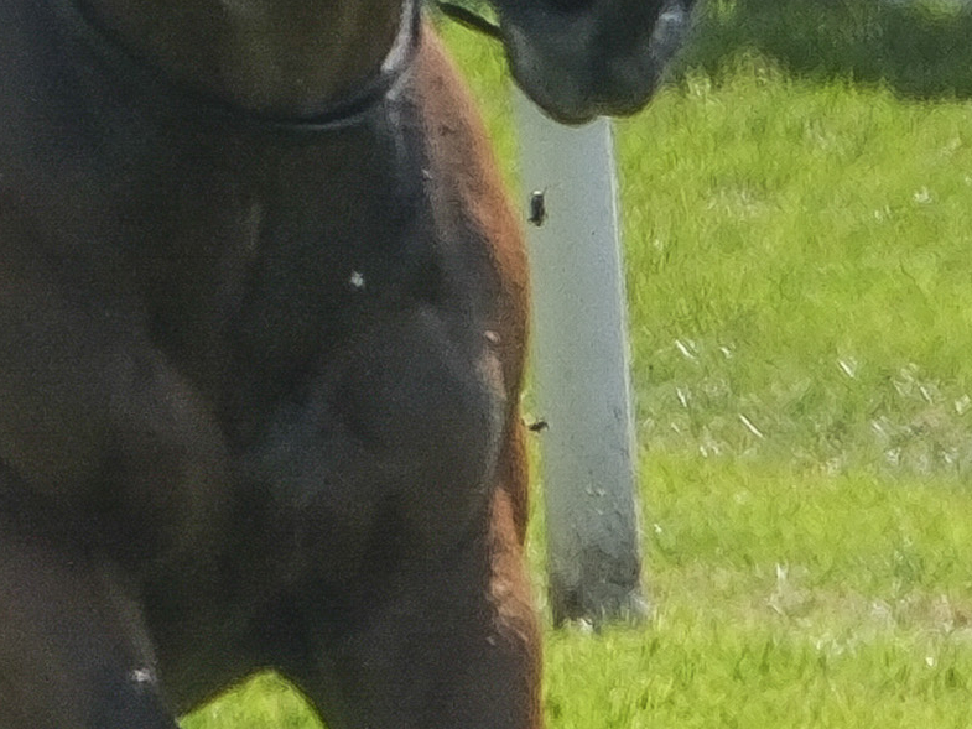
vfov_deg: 0.3
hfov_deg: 0.3
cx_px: 757
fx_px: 160920
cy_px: 977
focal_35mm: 5730
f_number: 5.6
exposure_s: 1/1000
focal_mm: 500
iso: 400
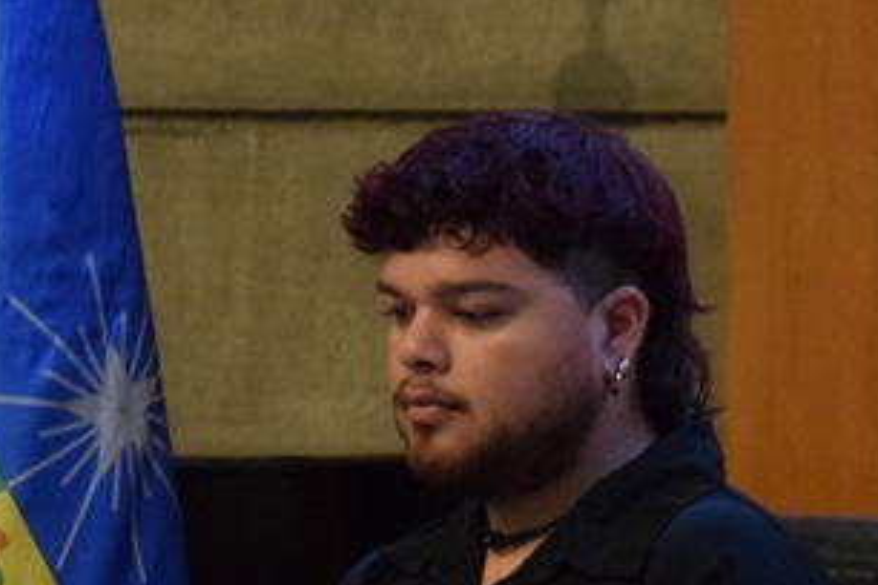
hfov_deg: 7.8
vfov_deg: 5.3
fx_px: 6365
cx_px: 901
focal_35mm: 261
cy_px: 625
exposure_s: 1/100
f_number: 6.3
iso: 2500
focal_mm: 52
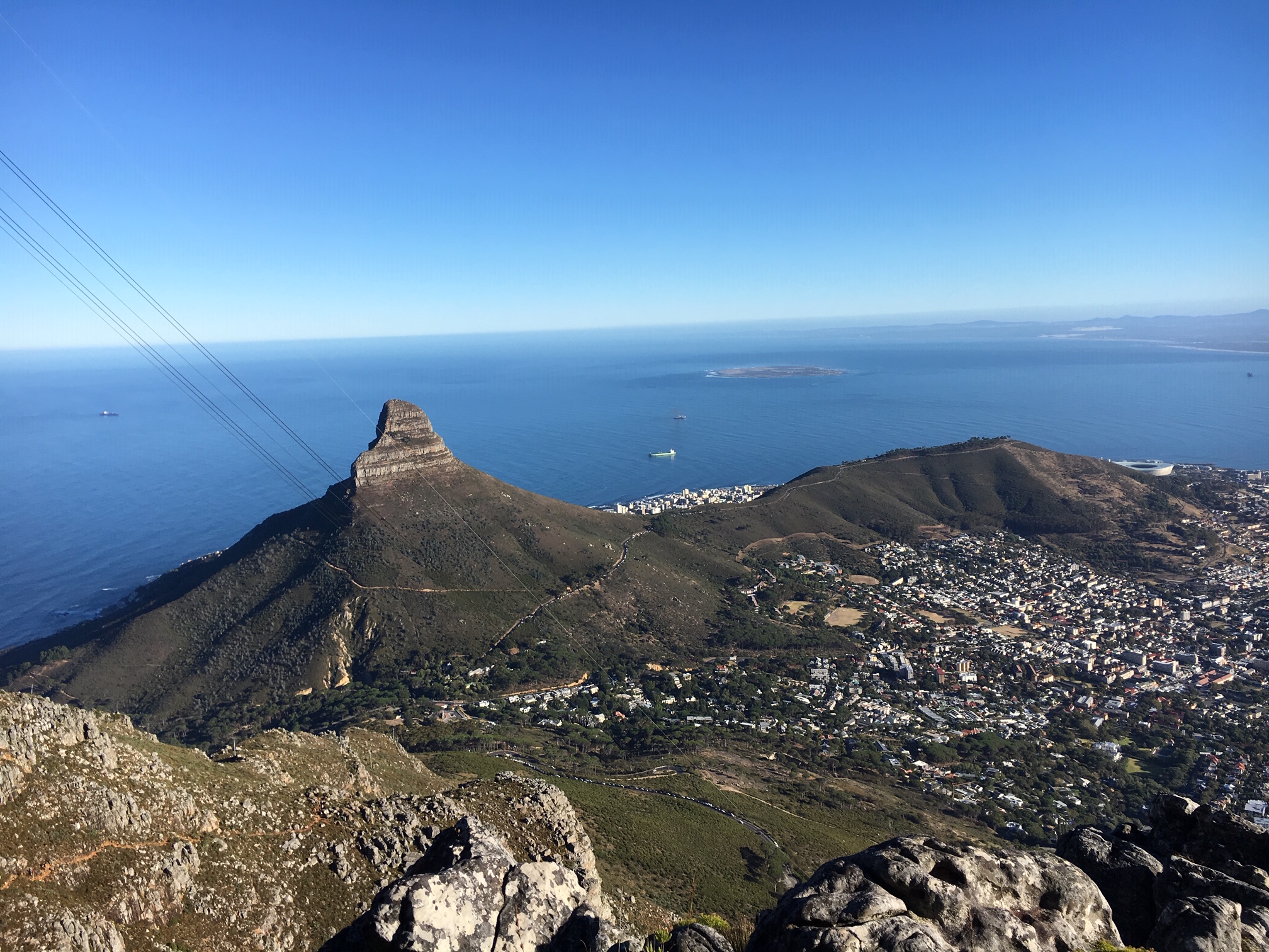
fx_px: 1063
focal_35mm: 29
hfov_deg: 61.7
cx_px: 634
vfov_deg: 48.2
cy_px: 476
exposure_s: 1/1603
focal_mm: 4.15
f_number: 2.2
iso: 25
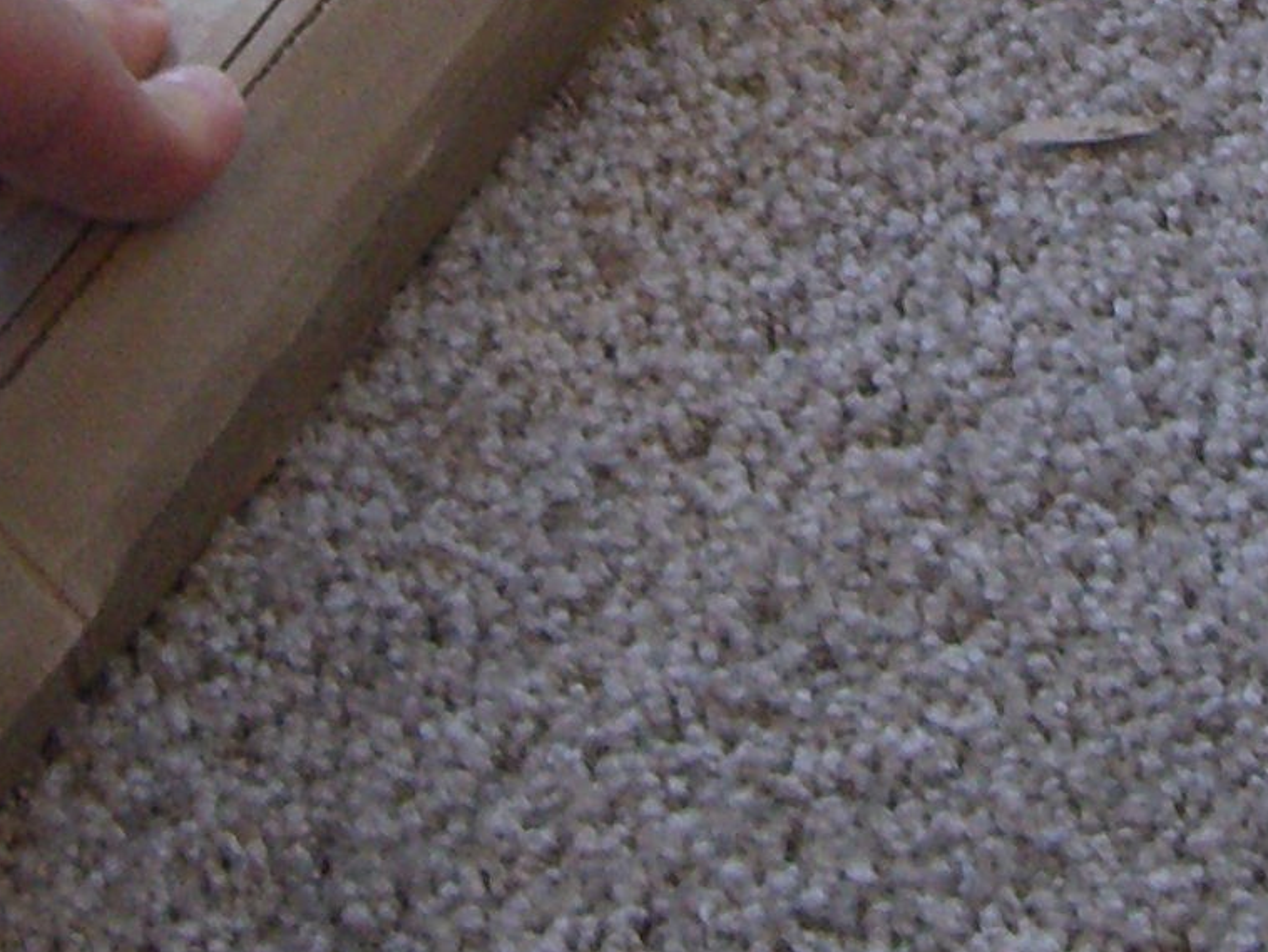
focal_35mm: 154
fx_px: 5643
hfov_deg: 12.8
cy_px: -639
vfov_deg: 9.3
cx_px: 937
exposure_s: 1/60
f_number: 2.7
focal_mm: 6.2
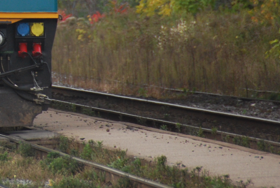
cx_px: -92
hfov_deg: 2.6
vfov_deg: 1.7
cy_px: -55
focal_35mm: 797
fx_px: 6208
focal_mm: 200
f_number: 5.6
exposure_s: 1/500
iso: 400
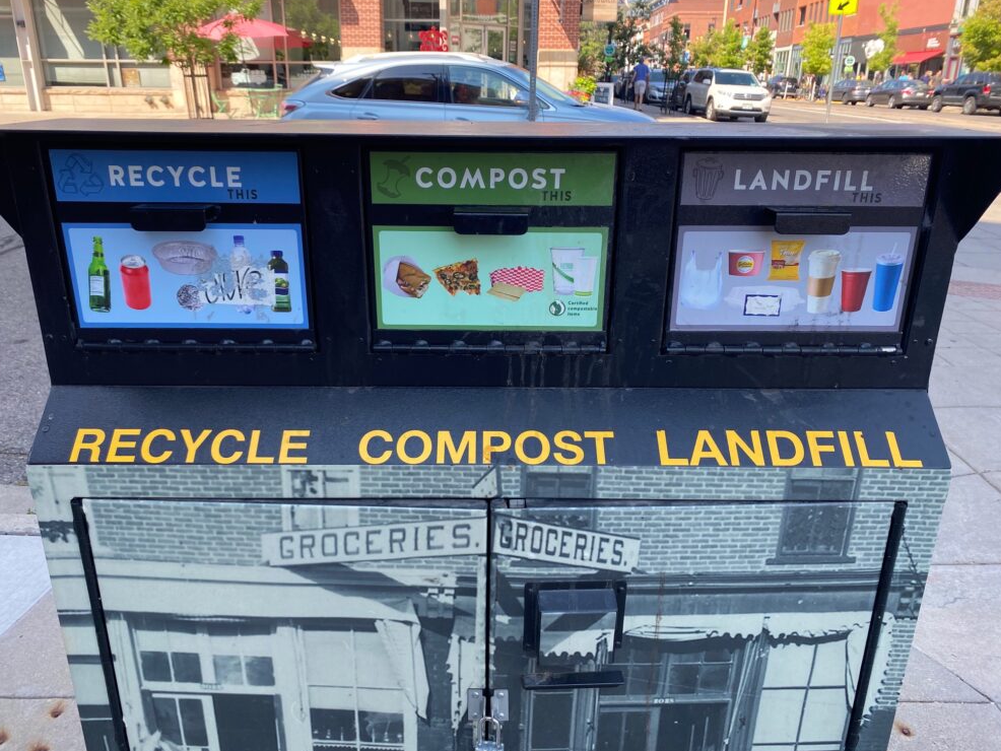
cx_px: 487
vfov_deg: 51.4
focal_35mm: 27
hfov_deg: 65.3
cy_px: 377
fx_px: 781
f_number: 1.8
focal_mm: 4.25
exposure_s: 1/454
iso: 32
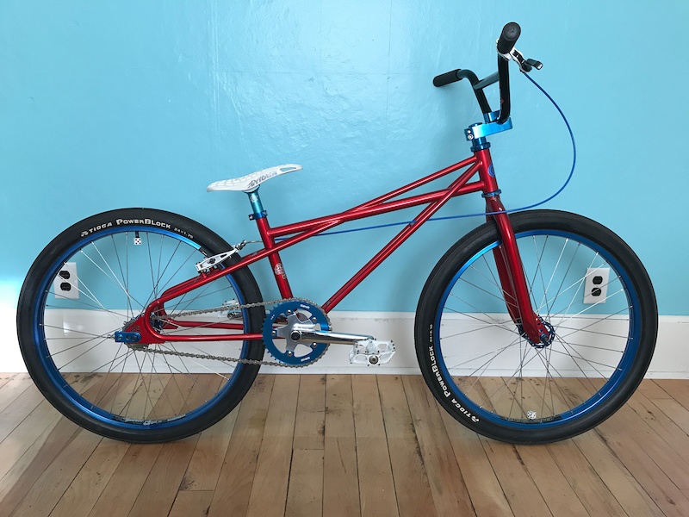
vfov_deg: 49.7
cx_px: 344
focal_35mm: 28
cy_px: 258
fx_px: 557
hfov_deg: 63.4
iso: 20
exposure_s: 1/30
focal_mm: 3.99
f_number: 1.8
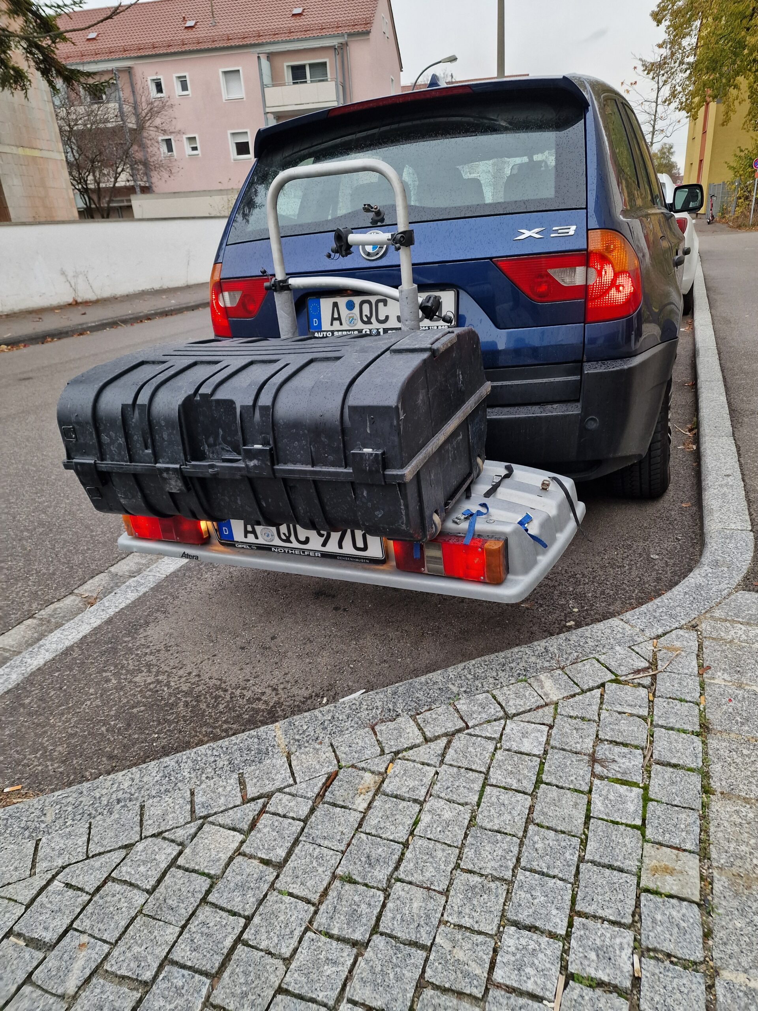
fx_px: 672
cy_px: 506
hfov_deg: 58.9
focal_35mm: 23
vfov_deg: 73.9
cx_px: 379
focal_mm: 6.4
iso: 80
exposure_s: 1/180
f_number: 1.8
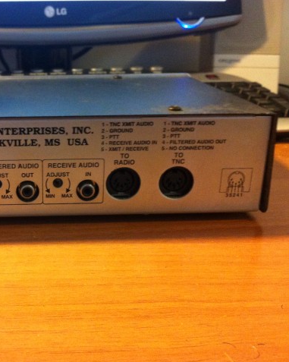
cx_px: 46
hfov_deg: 31.6
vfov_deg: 40.4
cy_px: 181
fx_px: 492
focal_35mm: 46
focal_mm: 3.85
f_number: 2.8
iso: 320
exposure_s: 1/17
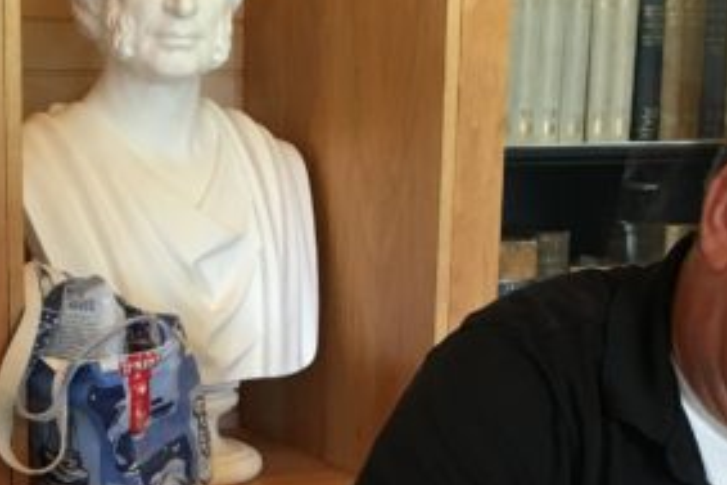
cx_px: 211
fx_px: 2202
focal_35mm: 109
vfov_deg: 12.2
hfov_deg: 18.7
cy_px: 631
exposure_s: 1/30
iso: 80
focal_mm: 4.15
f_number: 2.2
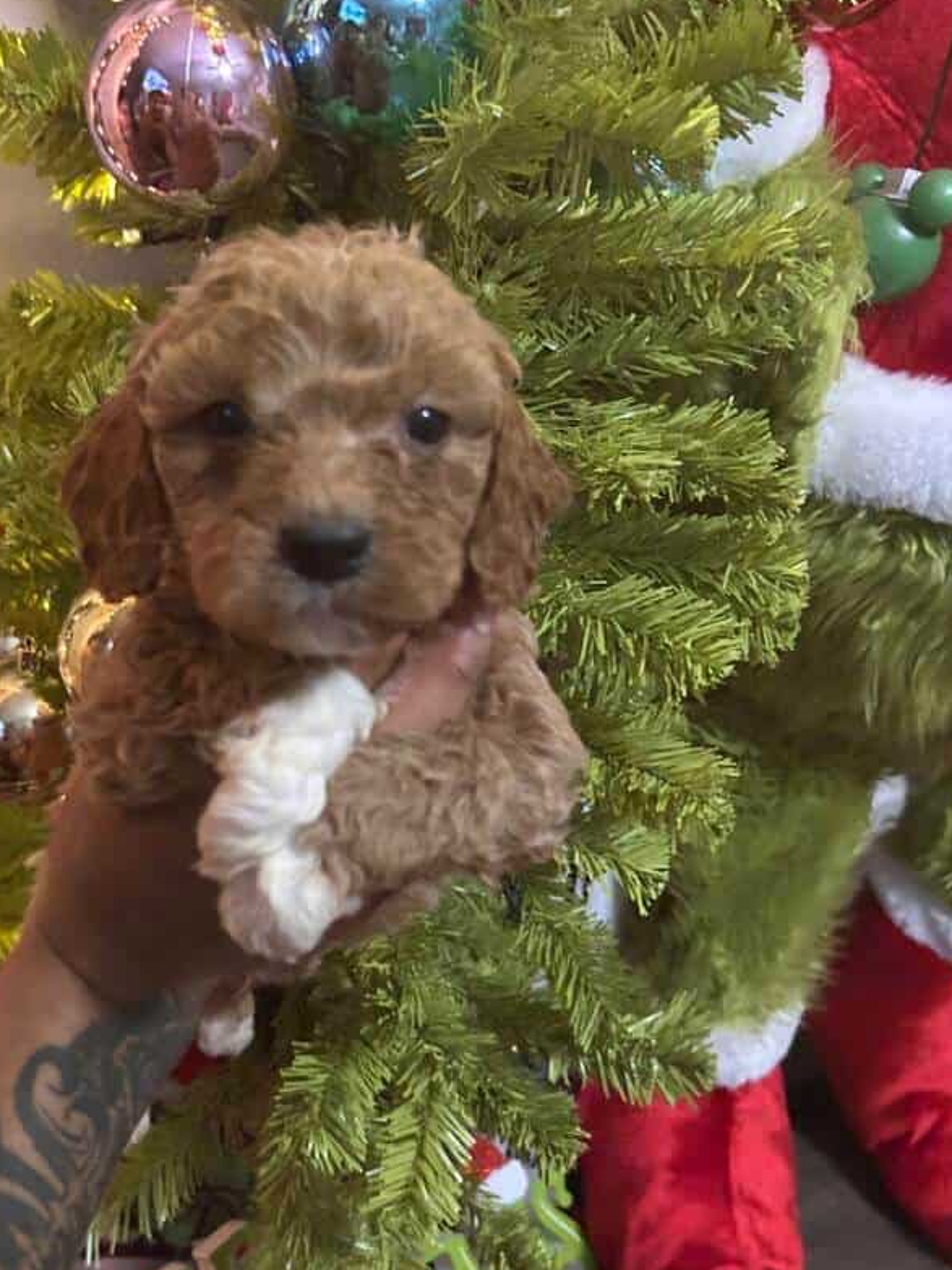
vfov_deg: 53.9
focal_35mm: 34
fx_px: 1247
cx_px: 347
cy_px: 689
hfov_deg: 41.4
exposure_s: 1/40
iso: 500
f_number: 1.5
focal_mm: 5.7
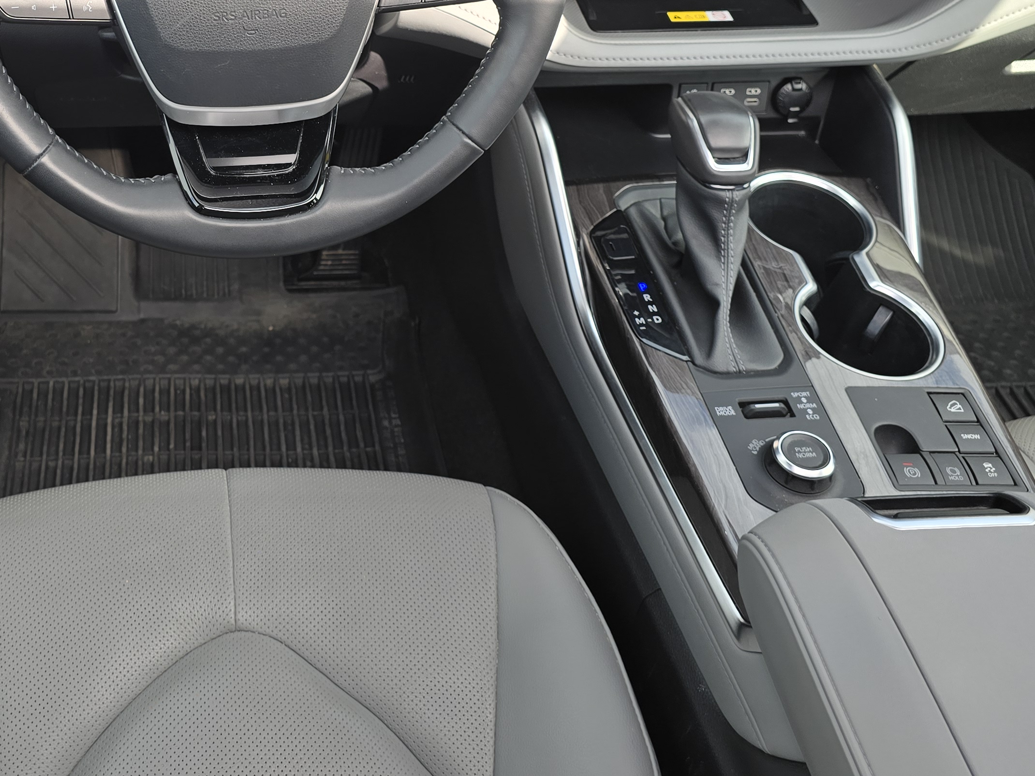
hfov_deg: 42.4
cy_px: 184
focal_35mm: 43
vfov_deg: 32.9
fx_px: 1286
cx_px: 248
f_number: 1.7
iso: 16
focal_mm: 6.3
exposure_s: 1/180
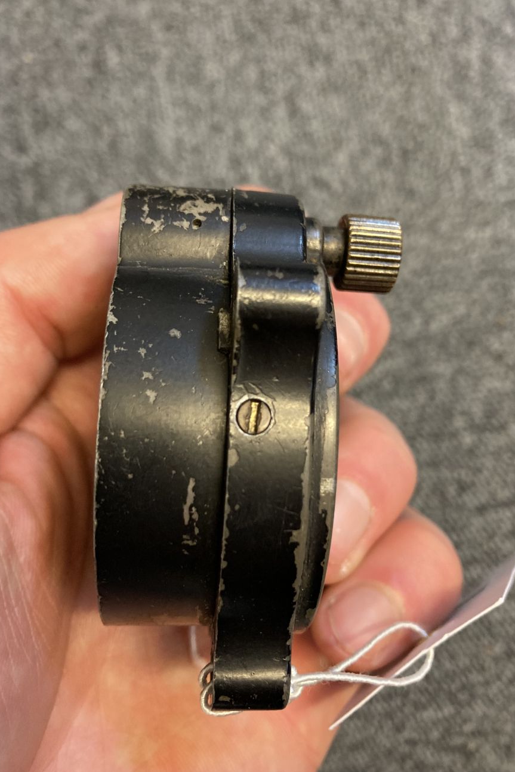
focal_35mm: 30
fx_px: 644
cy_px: 375
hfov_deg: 43.6
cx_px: 265
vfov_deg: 61.9
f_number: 1.8
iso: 250
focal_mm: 3.99
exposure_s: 1/33
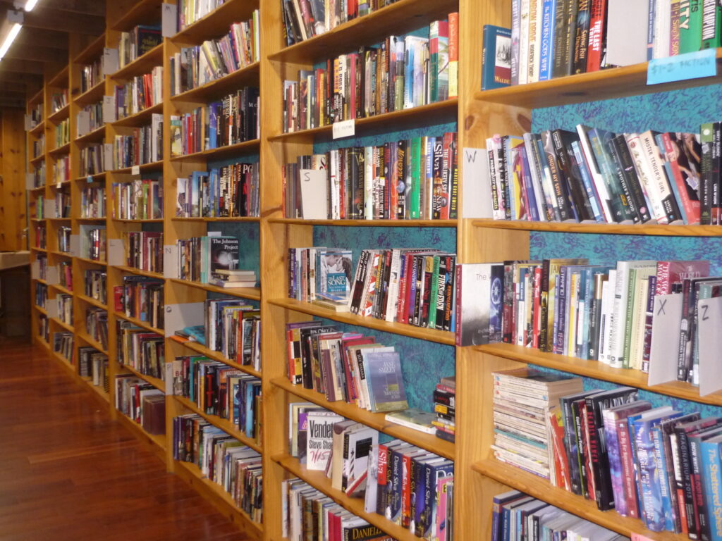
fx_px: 688
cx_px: 361
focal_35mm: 33
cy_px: 270
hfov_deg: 55.4
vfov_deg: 42.9
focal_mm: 5.5
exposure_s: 1/30
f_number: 2.8
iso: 250
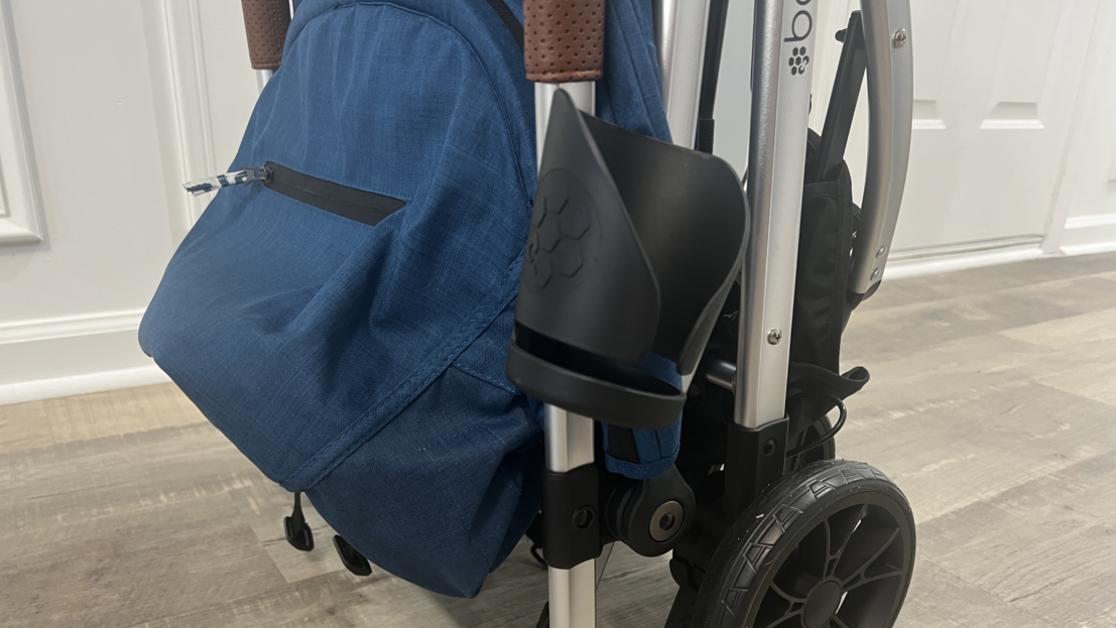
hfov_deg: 66.1
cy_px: 424
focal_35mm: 29
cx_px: 554
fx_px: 858
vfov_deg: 39.7
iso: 320
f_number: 1.5
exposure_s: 1/60
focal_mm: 5.7
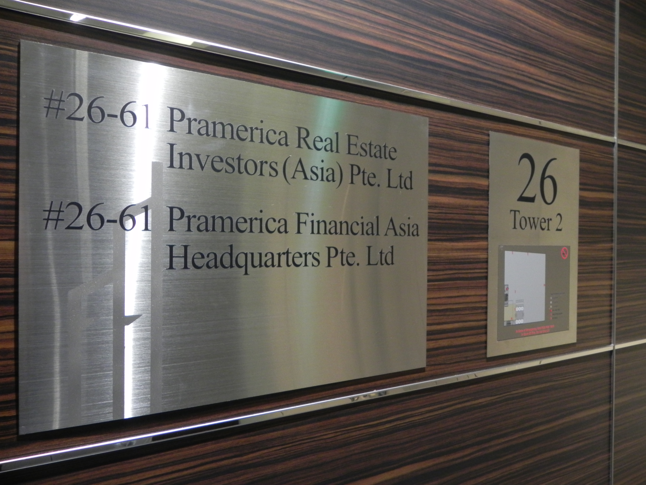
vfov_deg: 48.2
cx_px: 323
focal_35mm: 29
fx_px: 541
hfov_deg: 61.7
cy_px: 242
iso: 400
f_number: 2.8
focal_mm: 5.2
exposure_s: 1/14.5
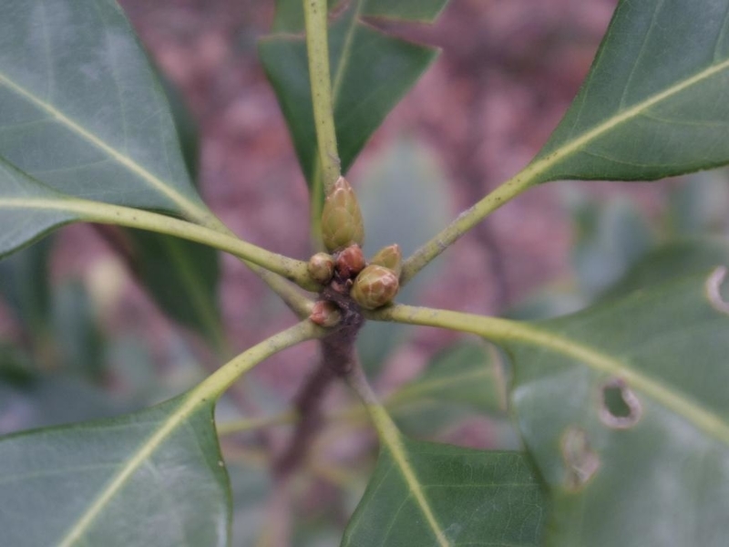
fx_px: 1390
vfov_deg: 22.3
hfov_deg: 29.4
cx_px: 364
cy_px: 274
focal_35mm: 66
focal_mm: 14.4
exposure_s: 1/60
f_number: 4.5
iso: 400
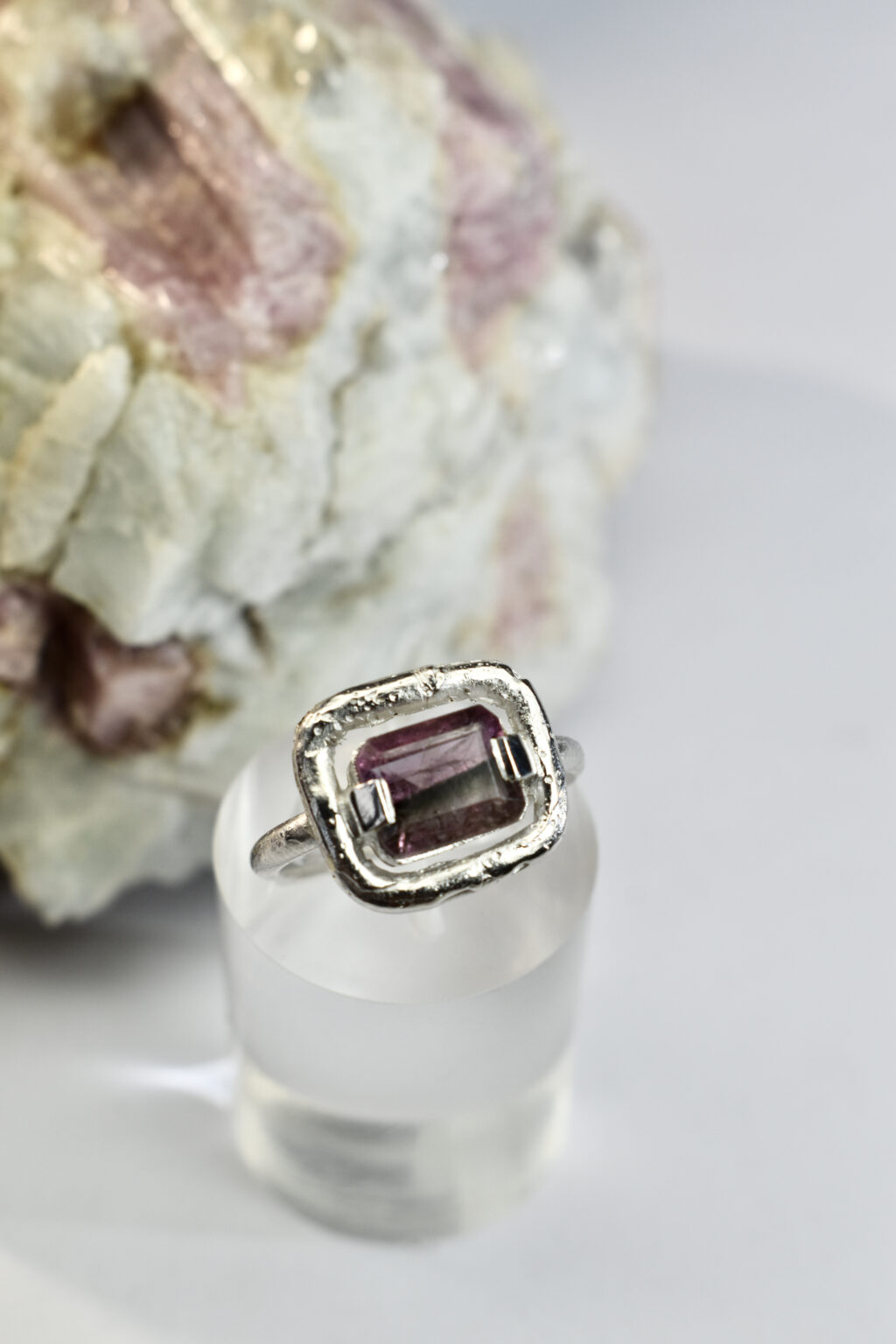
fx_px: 2352
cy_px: 672
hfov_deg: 21.6
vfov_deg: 31.9
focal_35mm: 63
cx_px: 448
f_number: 8
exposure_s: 1/250
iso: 200
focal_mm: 42
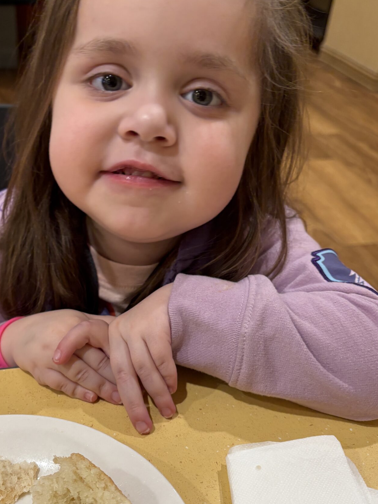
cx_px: 134
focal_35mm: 40
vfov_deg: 46.8
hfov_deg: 35.7
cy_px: 268
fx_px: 582
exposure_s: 1/60
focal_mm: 5.96
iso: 160
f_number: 1.6
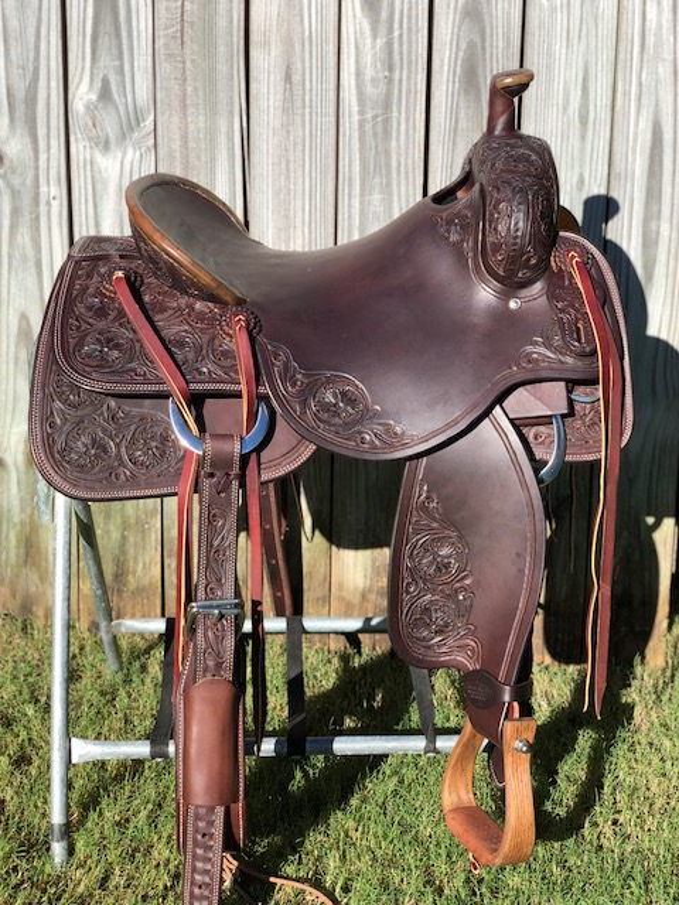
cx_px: 340
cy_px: 452
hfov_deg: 28.0
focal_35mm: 52
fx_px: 1360
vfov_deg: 36.8
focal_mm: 6
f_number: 2.4
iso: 16
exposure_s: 1/578
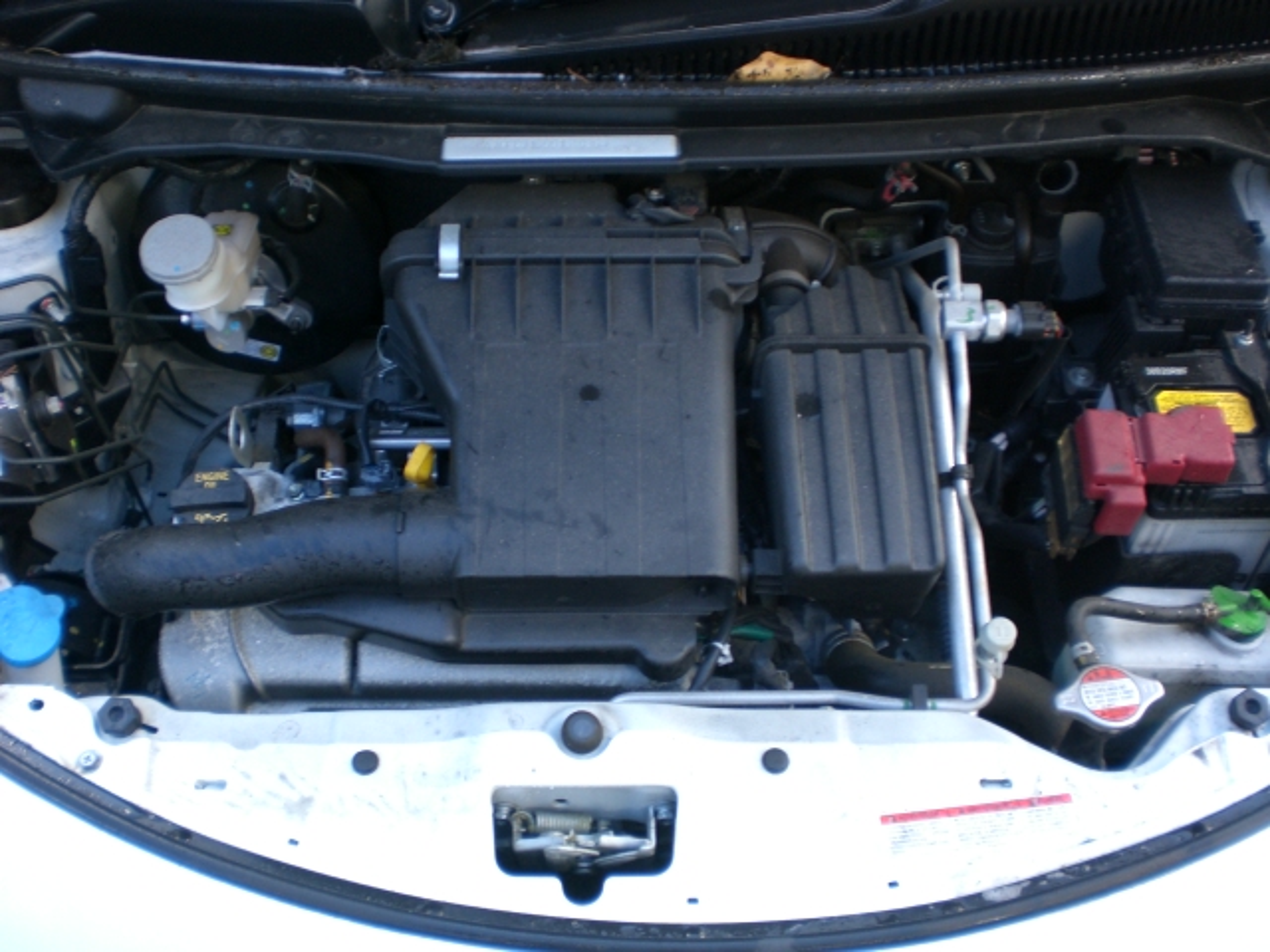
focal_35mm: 38
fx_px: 1394
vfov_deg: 37.7
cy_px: 476
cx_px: 635
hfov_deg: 49.0
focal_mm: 6.3
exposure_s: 1/100
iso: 100
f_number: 3.1
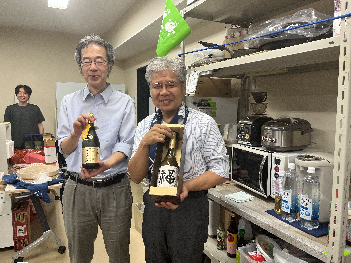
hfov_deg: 67.3
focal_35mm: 26
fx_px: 264
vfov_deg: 53.1
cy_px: 132
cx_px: 176
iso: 125
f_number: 1.6
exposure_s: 1/100
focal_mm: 5.1
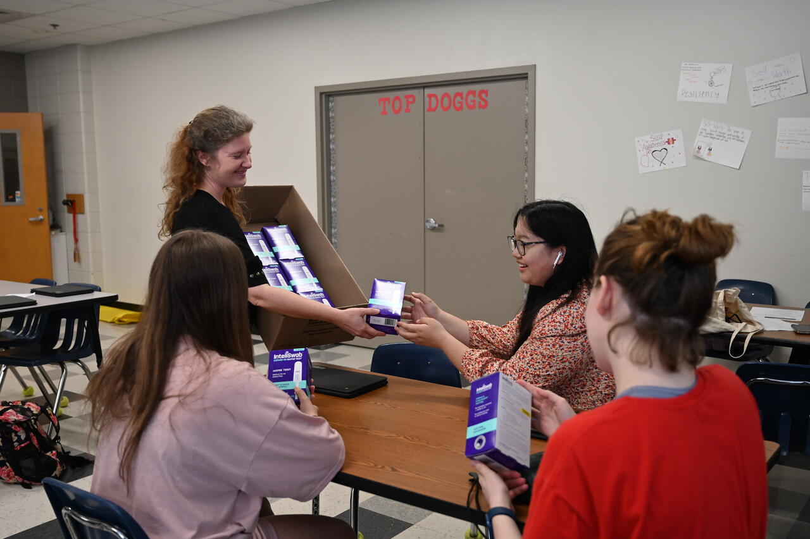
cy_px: 270
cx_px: 405
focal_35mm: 34
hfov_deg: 55.1
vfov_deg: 38.3
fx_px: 776
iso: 1000
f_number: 4
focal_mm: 34.5
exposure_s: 1/125
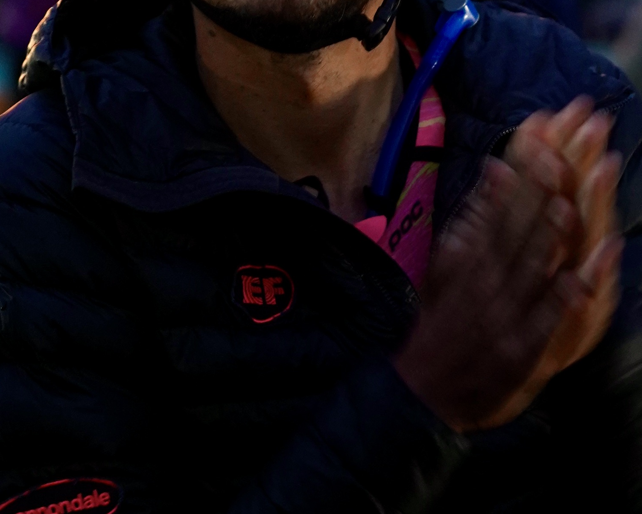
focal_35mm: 262
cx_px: 455
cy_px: -28
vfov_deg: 5.9
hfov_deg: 7.4
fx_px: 4979
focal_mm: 70
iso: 2500
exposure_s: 1/25
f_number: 2.8
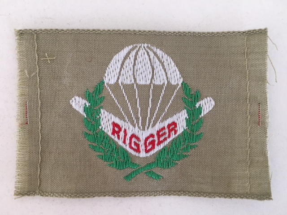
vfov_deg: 48.2
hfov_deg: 61.7
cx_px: 144
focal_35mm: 29
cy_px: 108
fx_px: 240
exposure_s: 1/33
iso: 50
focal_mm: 4.15
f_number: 2.2
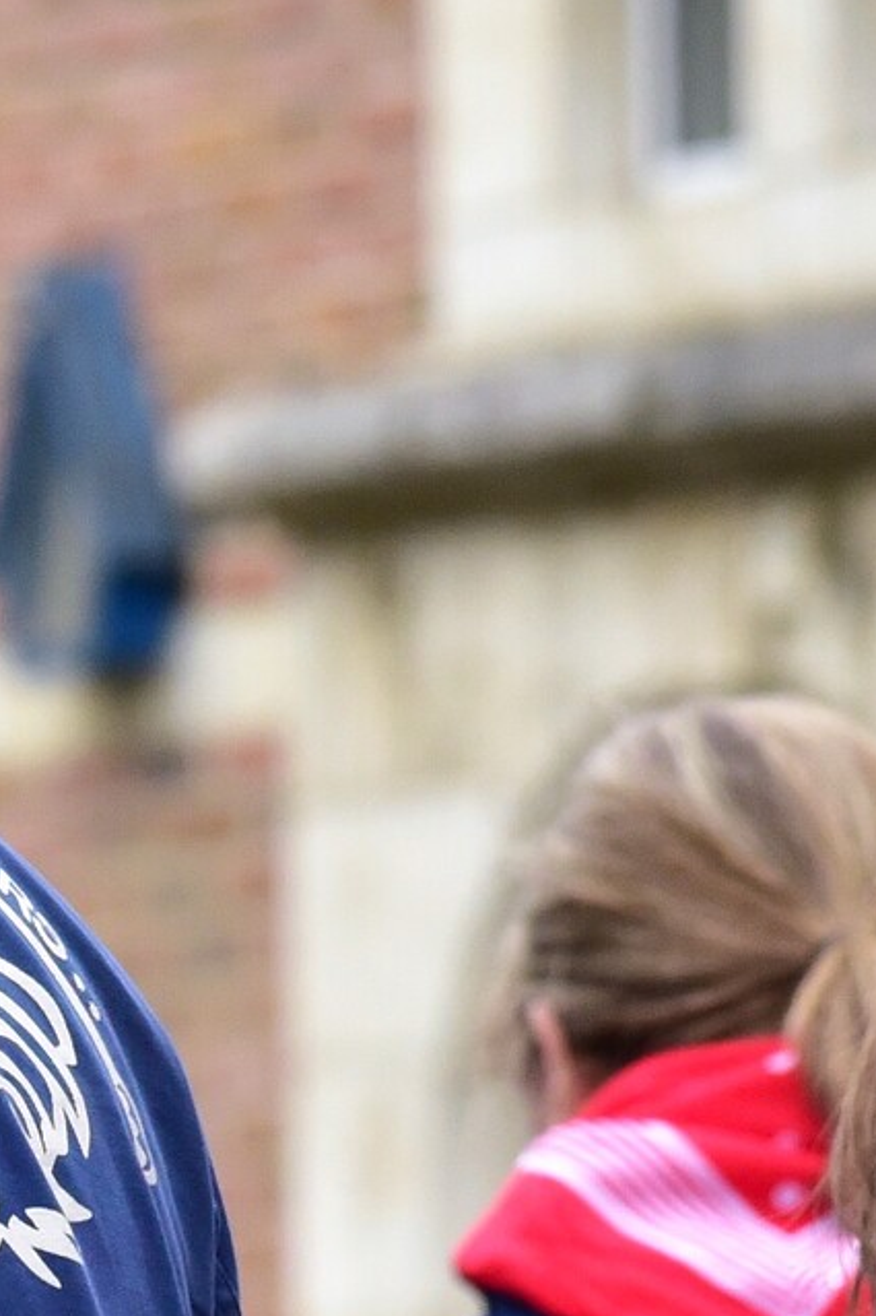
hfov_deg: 1.5
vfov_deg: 2.3
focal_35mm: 896
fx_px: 32719
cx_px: -1488
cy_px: 1092
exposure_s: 1/320
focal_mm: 190
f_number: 8
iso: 1600
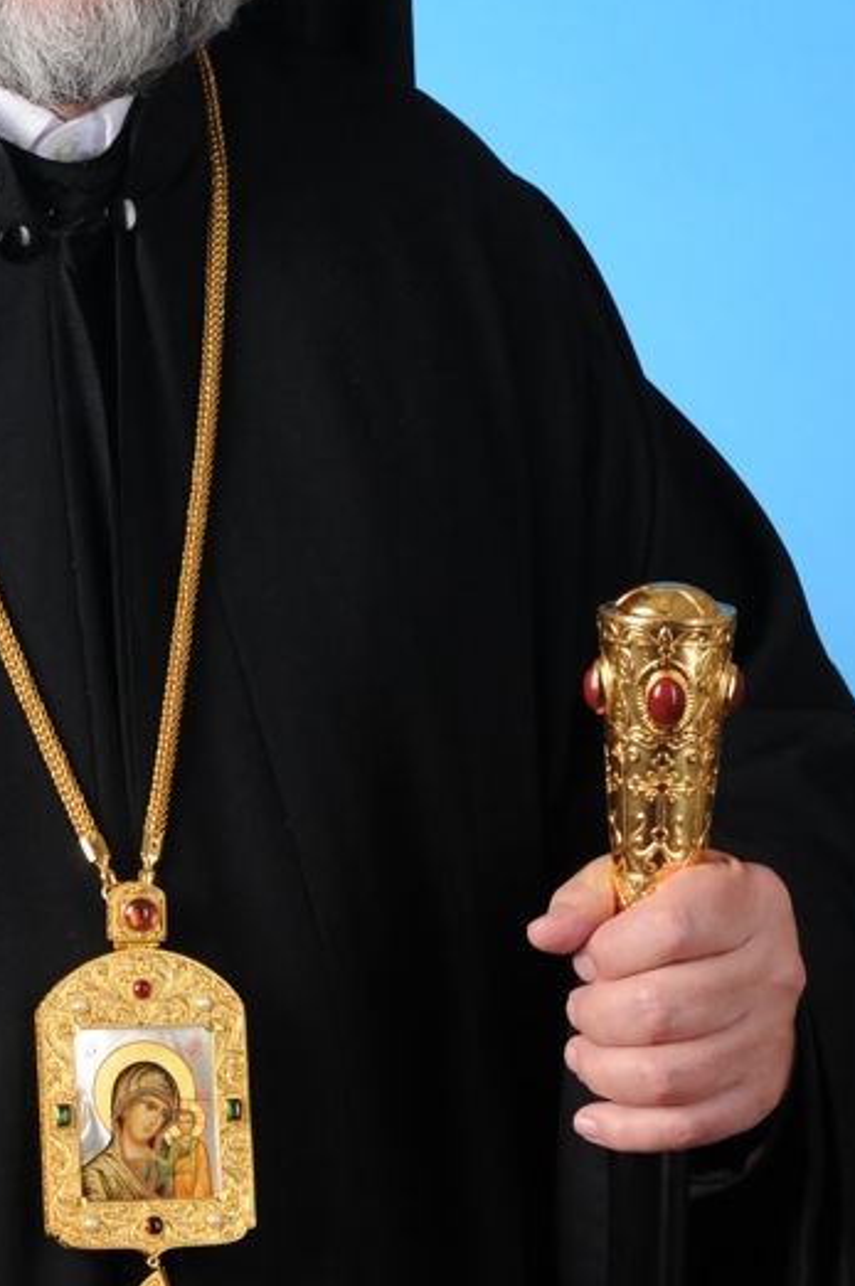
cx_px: 25
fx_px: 9887
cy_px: 246
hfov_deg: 4.9
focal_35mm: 277
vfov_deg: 7.4
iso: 800
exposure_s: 1/200
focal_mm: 80
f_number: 6.3
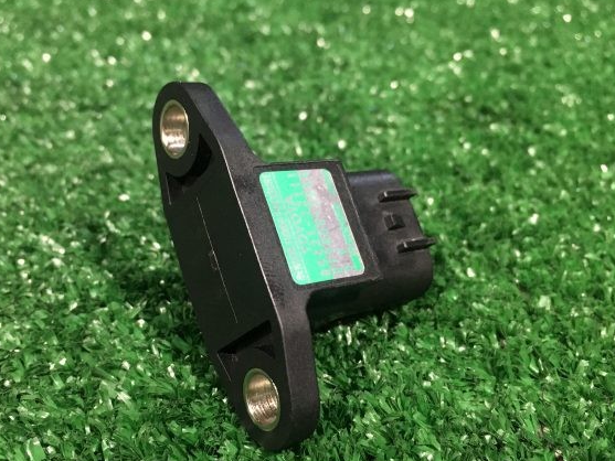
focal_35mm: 40
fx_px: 711
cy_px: 261
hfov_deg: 46.7
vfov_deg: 35.9
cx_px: 272
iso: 200
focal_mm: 4.15
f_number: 2.2
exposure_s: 1/30
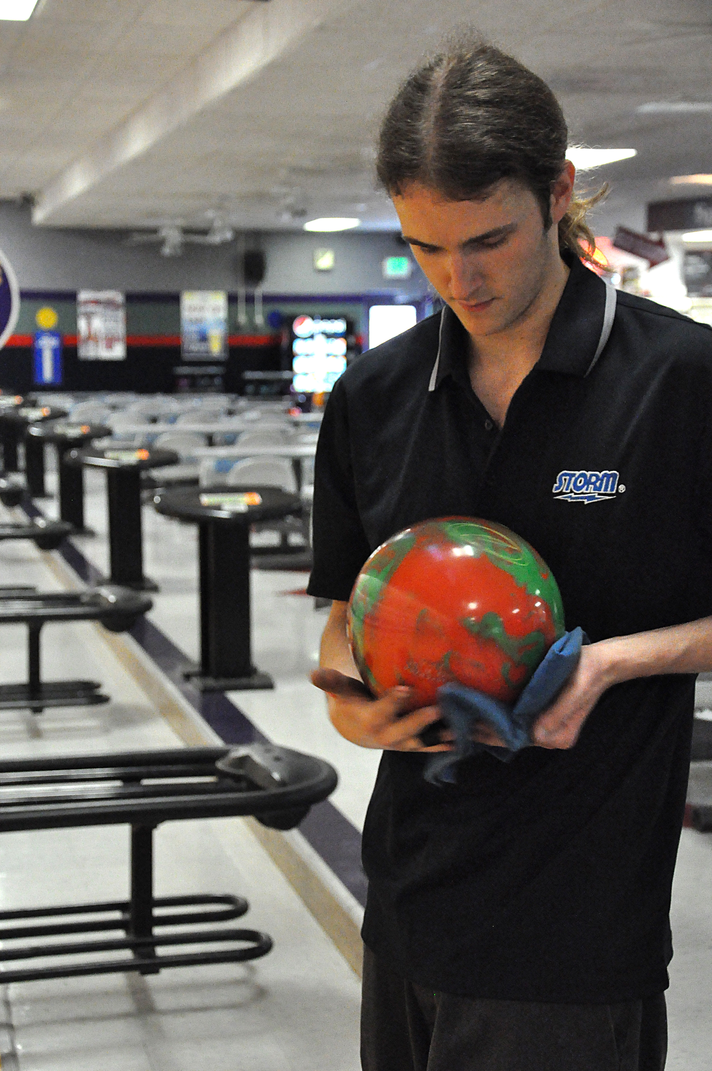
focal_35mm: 68
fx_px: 2008
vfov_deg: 29.9
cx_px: 356
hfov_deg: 20.1
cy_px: 536
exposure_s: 1/100
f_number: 5
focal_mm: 45
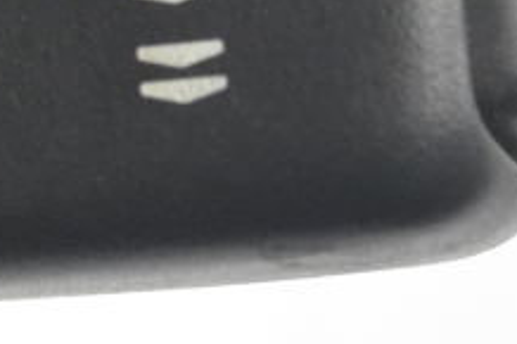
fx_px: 5573
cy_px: -282
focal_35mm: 388
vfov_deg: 3.5
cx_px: -377
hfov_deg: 5.2
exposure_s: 1/400
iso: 6400
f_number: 10
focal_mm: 55
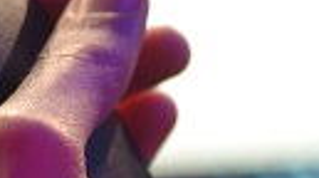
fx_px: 5893
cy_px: 125
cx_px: 28
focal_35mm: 698
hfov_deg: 3.1
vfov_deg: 1.7
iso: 1400
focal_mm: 116
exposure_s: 1/50
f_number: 4.8
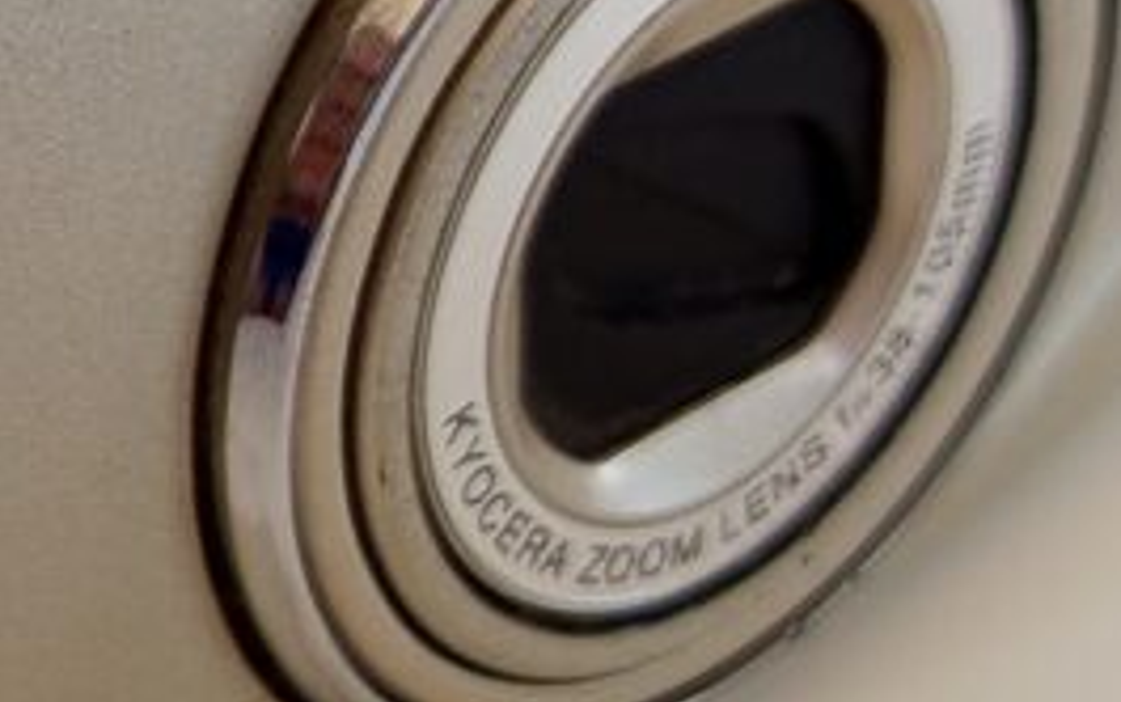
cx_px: -233
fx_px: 4555
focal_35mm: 149
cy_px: 27
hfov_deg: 13.6
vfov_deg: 8.8
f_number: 1.7
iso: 295
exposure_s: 1/50
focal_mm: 5.24
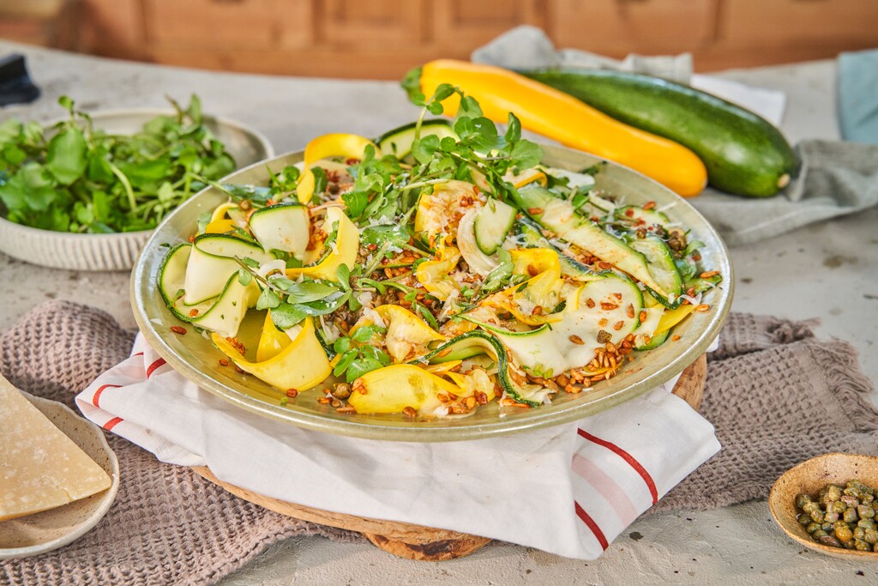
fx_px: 1488
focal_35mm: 61
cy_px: 293
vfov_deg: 22.3
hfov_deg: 32.9
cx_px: 439
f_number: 6.3
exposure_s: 1/200
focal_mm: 61
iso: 1600
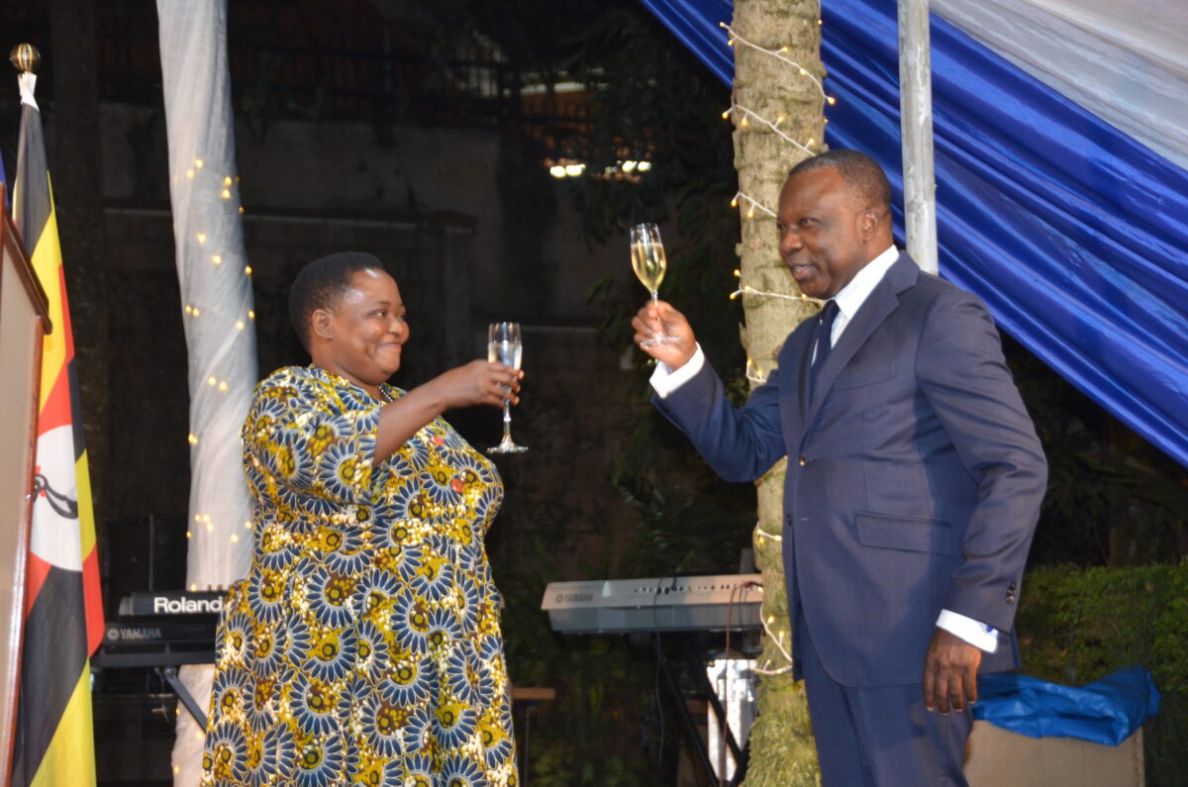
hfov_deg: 24.2
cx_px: 594
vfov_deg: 16.2
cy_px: 394
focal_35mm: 84
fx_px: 2766
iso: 800
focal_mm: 56
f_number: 4.8
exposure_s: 1/60
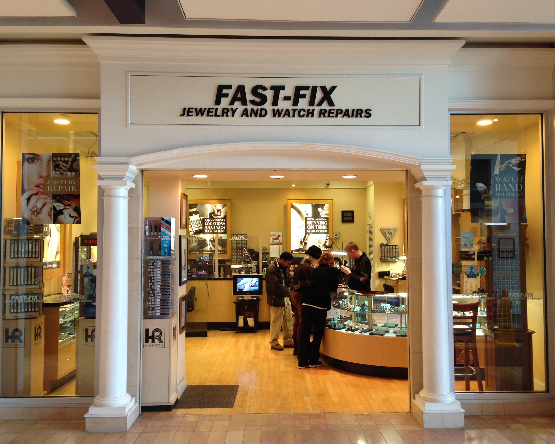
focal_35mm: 35
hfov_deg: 51.5
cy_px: 222
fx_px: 575
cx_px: 289
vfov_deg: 42.2
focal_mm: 4.12
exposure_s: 1/20
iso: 80
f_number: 2.4
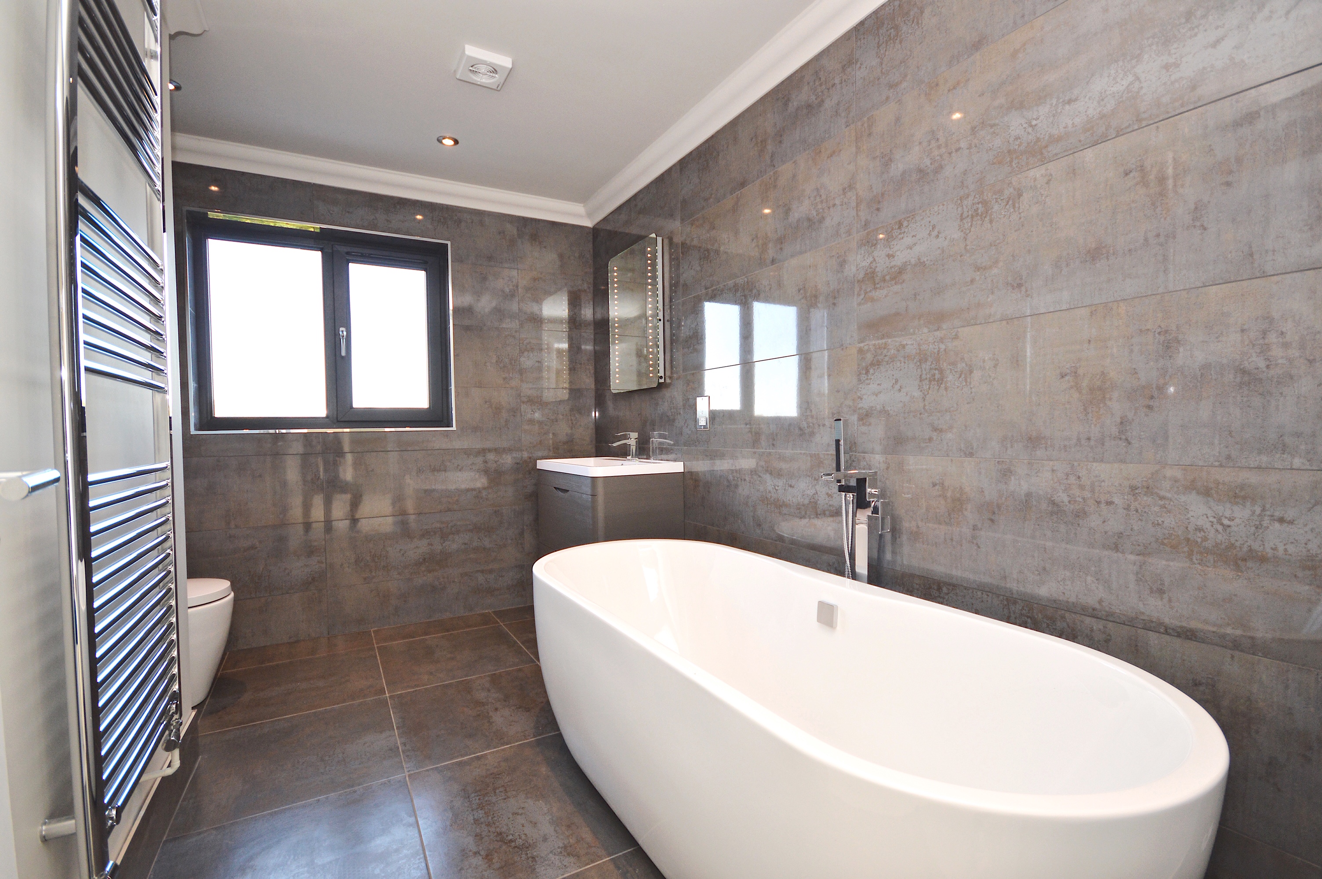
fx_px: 550
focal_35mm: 15
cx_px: 661
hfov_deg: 100.4
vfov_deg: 77.2
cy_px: 440
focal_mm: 10
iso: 400
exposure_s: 1/100
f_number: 5
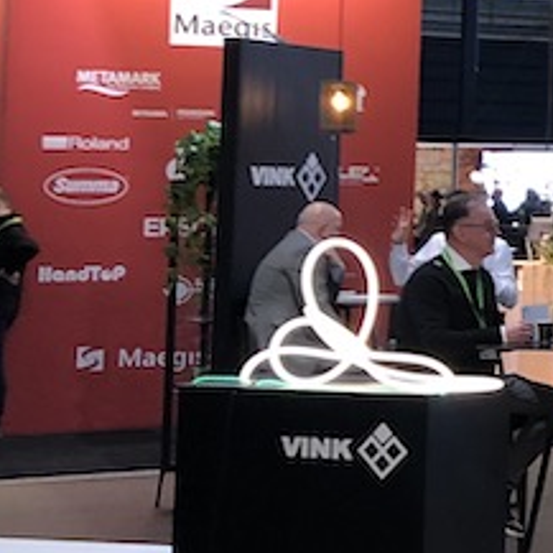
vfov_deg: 15.0
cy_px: -3
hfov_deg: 13.1
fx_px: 2060
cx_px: 1124
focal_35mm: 114
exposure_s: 1/23
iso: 40
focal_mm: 3.99
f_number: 1.8
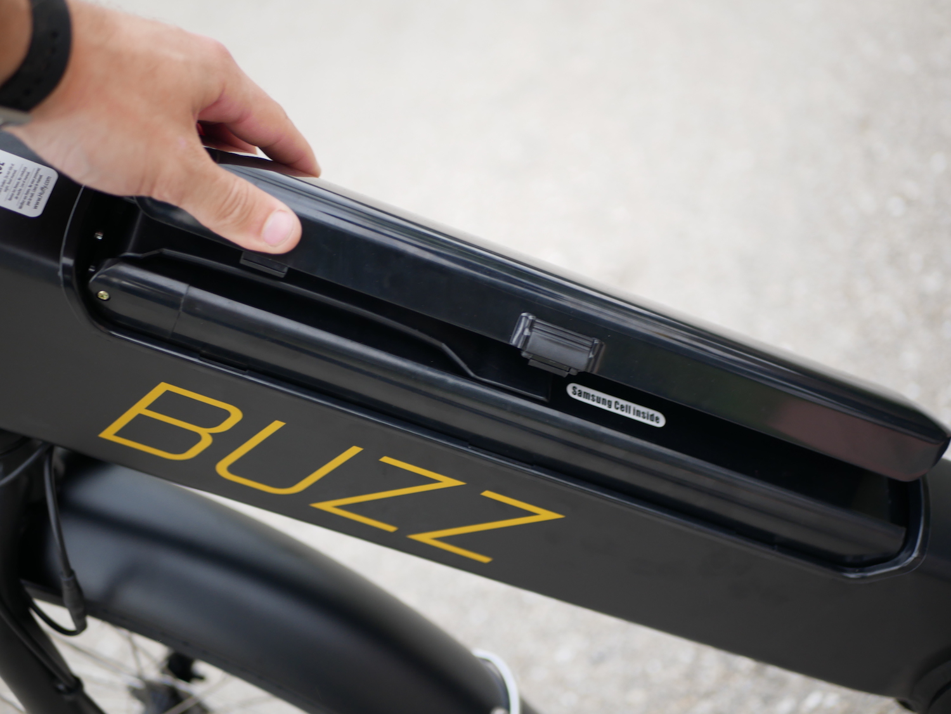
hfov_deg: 38.2
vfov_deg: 29.1
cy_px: 357
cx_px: 476
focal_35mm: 50
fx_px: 1374
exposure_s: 1/60
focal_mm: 25
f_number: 1.7
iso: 200
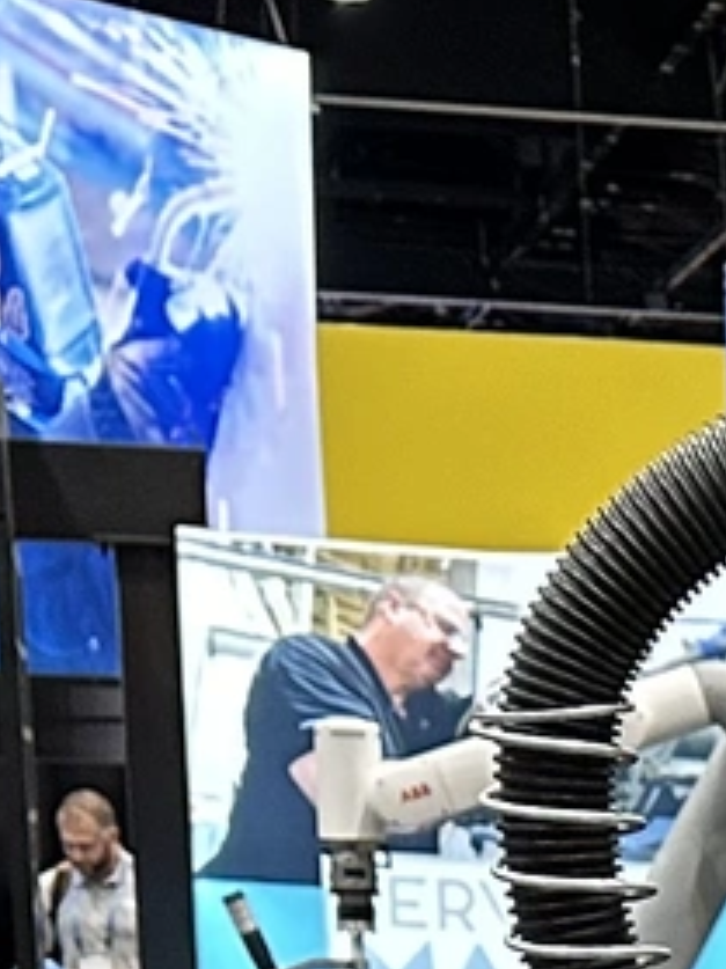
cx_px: 1622
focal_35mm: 172
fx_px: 4813
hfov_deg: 8.1
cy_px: 2355
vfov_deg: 10.0
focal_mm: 6.86
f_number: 1.78
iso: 250
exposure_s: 1/60
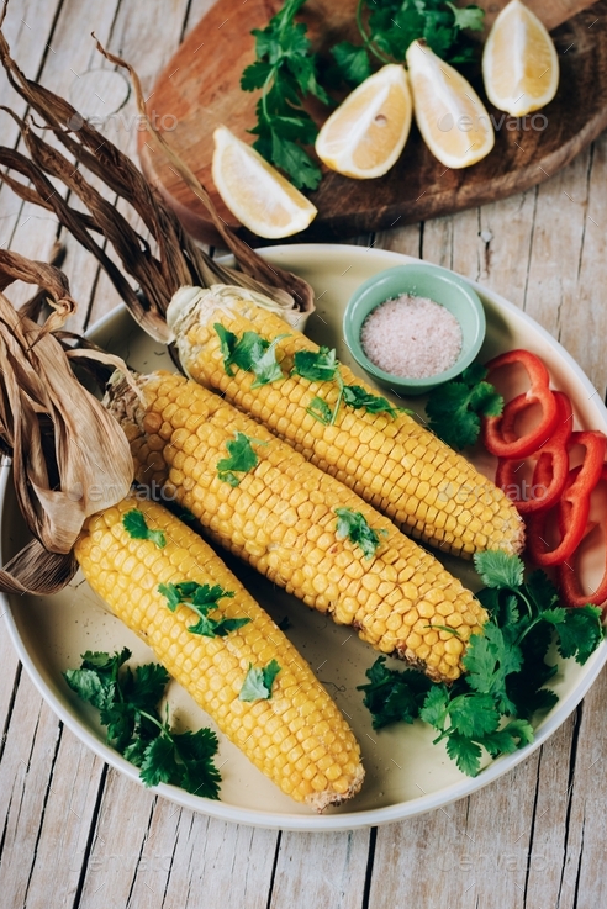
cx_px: 304
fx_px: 1516
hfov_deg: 22.6
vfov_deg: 33.4
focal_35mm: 60
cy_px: 482
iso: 200
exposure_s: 1/40
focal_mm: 50
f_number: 7.1
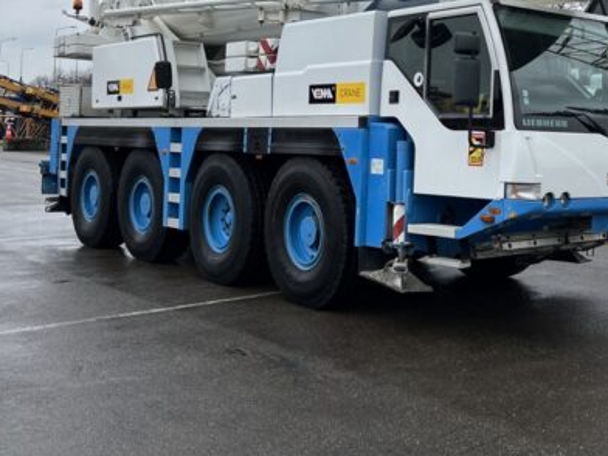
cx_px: 481
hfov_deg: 36.3
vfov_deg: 28.0
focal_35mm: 51
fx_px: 896
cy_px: 98
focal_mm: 5.7
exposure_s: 1/2404
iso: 50
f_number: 1.5
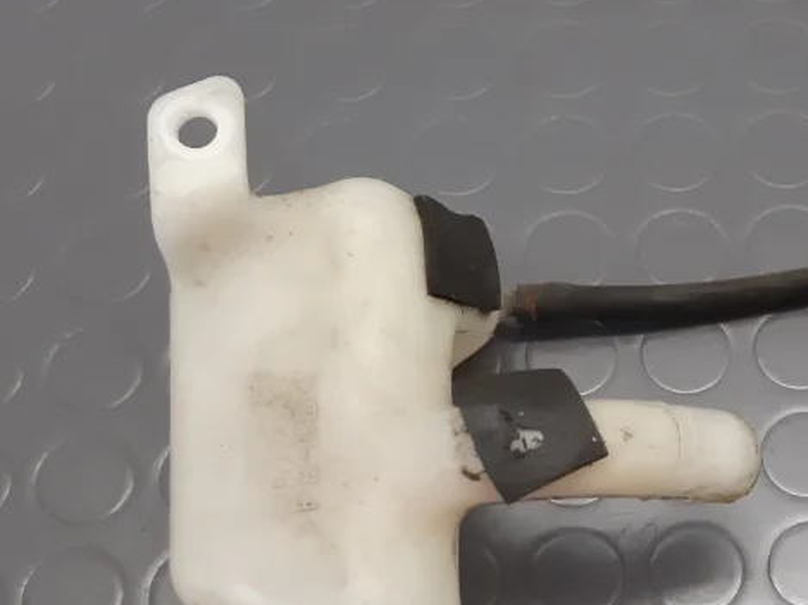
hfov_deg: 31.3
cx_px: 717
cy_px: 472
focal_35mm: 59
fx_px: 1376
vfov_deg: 24.4
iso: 320
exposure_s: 1/50
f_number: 1.7
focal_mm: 3.93
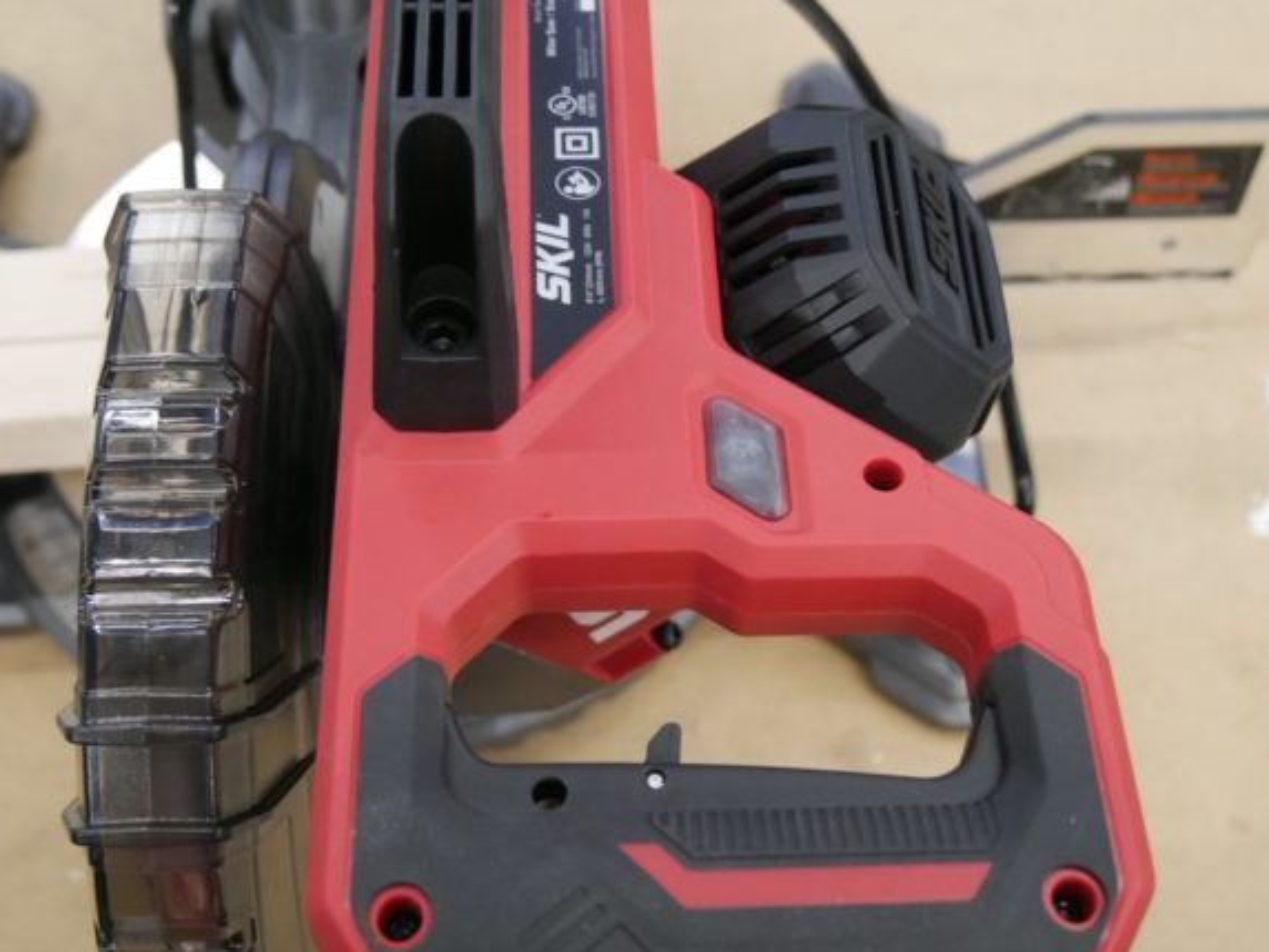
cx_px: 636
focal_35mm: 46
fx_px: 1686
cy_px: 446
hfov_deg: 41.2
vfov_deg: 31.5
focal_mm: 21
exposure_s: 1/250
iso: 3200
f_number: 4
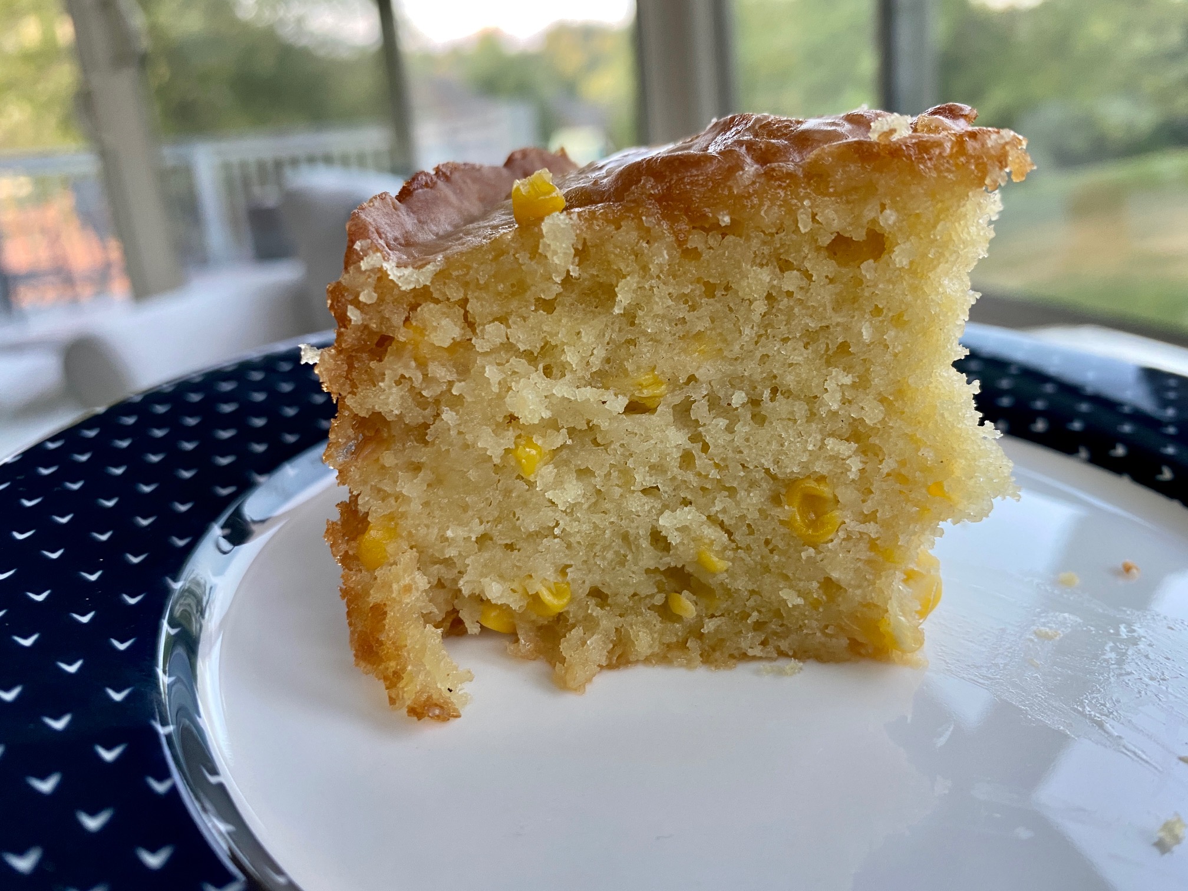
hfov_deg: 67.3
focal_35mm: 26
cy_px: 446
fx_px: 892
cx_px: 594
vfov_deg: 53.1
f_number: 1.8
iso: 125
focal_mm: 4.25
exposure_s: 1/70
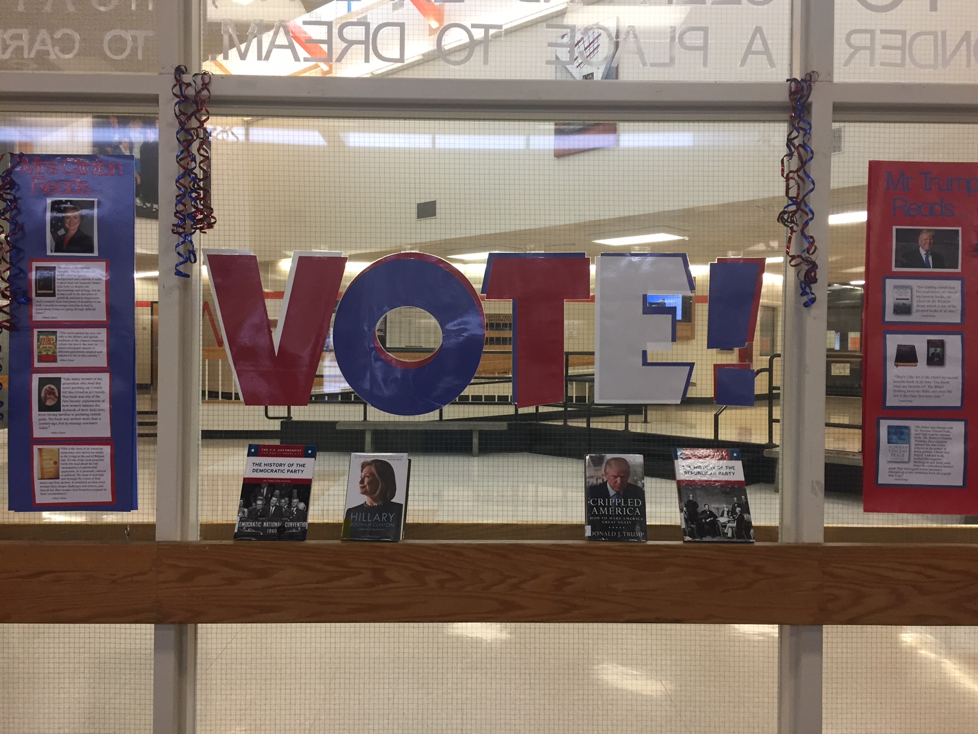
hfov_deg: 61.7
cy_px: 367
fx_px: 819
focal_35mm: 29
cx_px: 489
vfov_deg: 48.2
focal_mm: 4.15
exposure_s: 1/30
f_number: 2.2
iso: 50
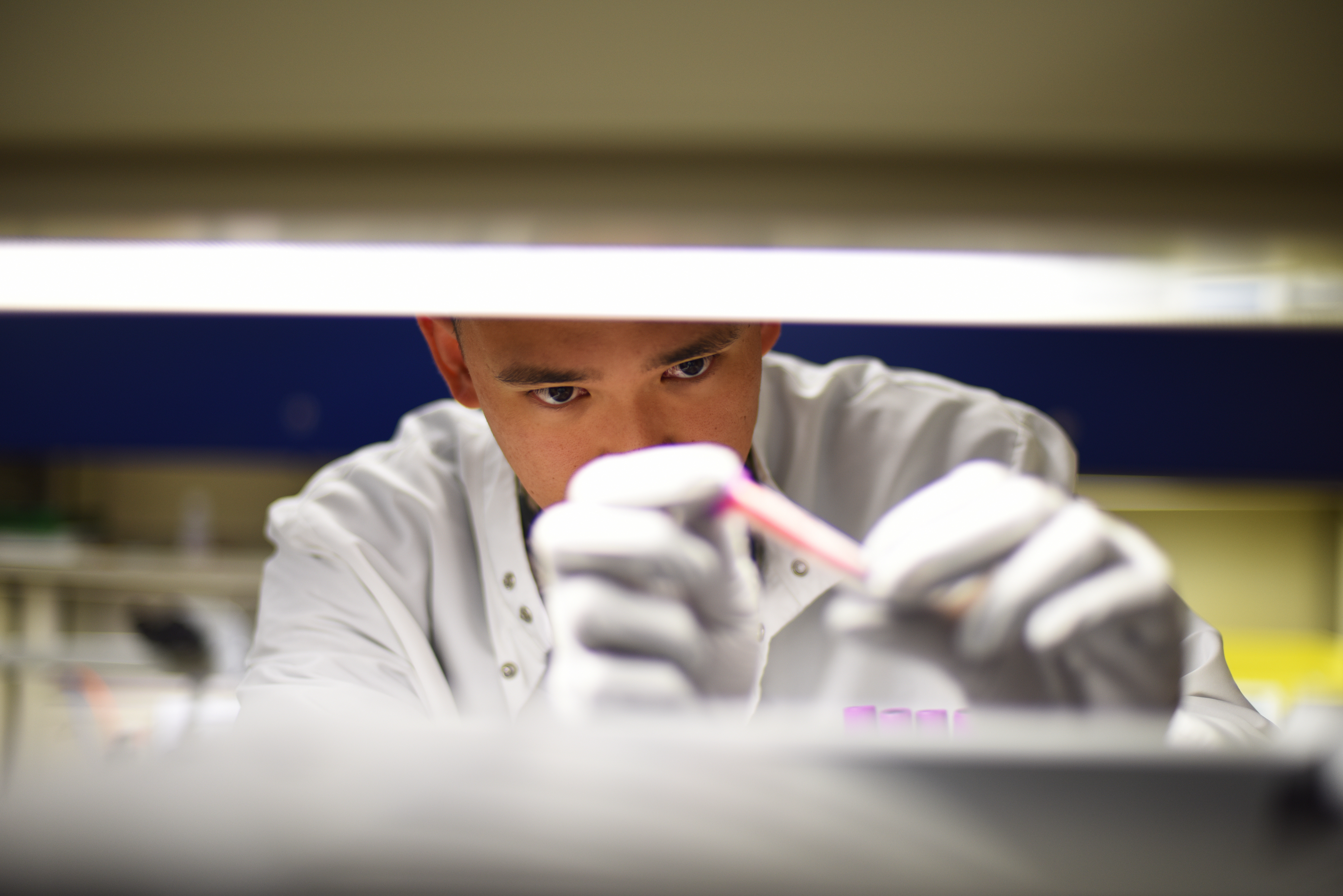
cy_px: 448
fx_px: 1866
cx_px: 672
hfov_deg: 39.6
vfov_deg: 27.0
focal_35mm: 50
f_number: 1.8
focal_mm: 50
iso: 250
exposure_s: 1/125
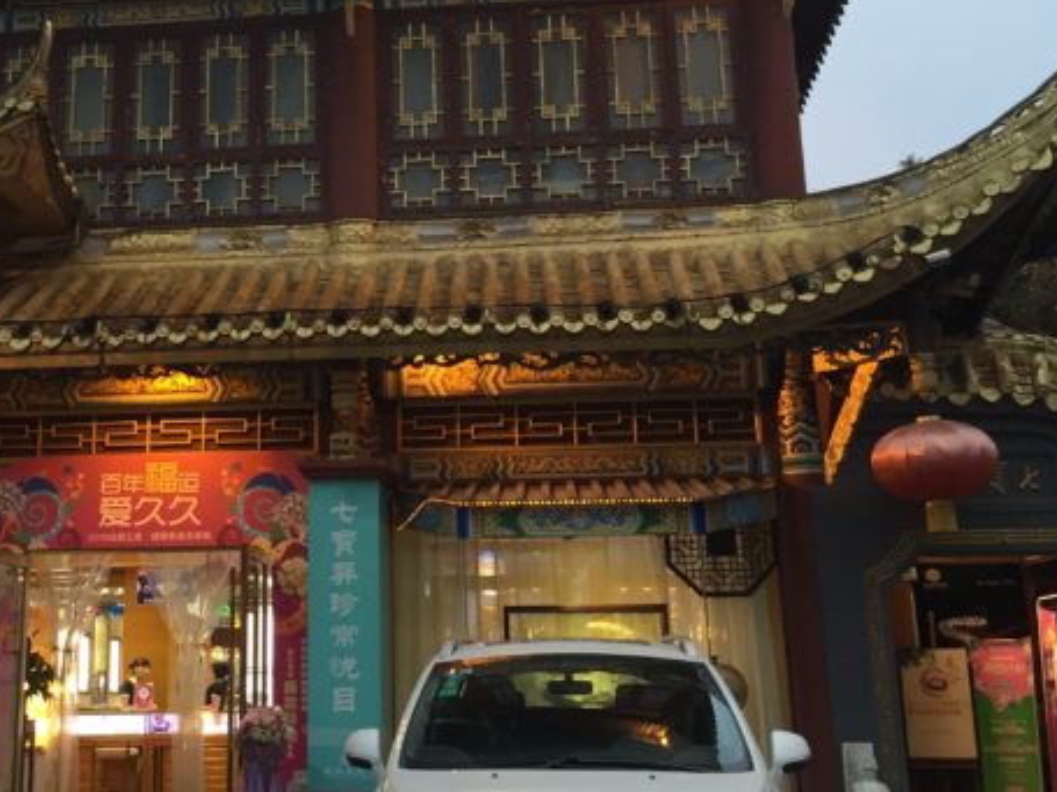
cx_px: 339
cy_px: 272
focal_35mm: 49
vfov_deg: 29.5
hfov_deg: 38.4
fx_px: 1496
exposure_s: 1/33
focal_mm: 4.15
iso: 50
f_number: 2.2
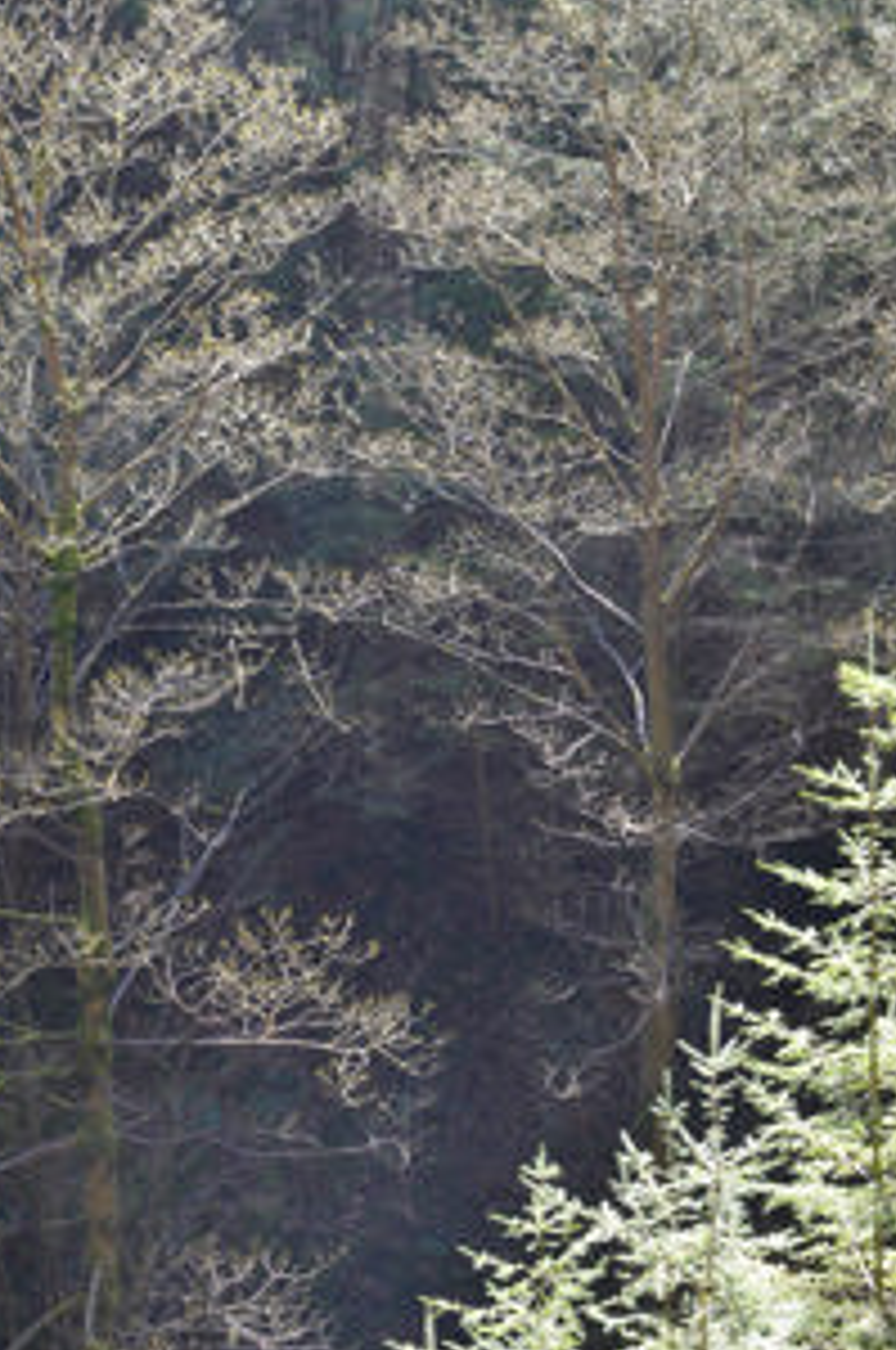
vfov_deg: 21.1
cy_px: 616
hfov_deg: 14.0
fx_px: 3634
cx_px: 331
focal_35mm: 97
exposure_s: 1/60
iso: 500
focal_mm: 50
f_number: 10
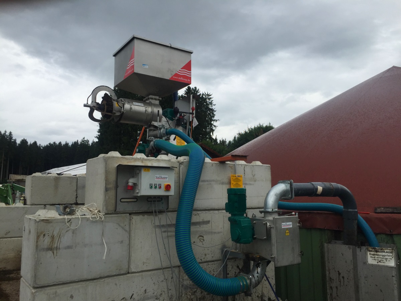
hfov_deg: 61.7
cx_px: 200
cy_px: 150
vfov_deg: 48.2
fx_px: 336
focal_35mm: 29
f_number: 2.2
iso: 32
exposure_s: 1/1163
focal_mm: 4.15
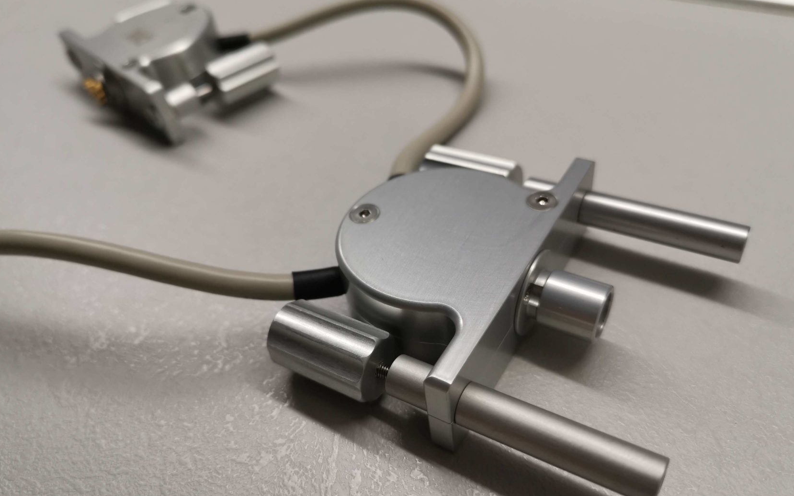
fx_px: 627
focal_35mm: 29
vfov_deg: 43.1
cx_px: 395
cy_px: 268
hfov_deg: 64.6
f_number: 1.8
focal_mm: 5.58
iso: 160
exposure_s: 1/100
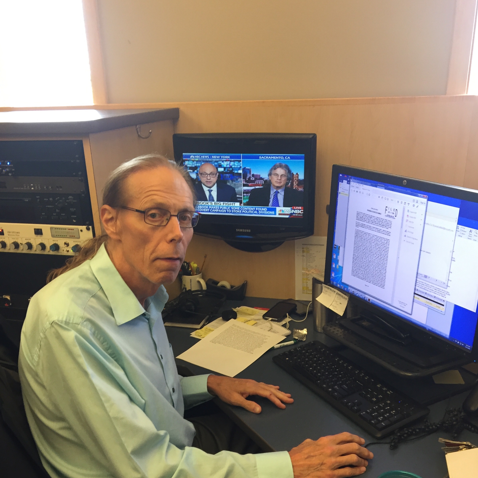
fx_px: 547
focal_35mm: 35
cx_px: 240
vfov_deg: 46.5
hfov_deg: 47.2
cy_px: 317
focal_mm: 4.15
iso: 80
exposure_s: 1/30
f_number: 2.2
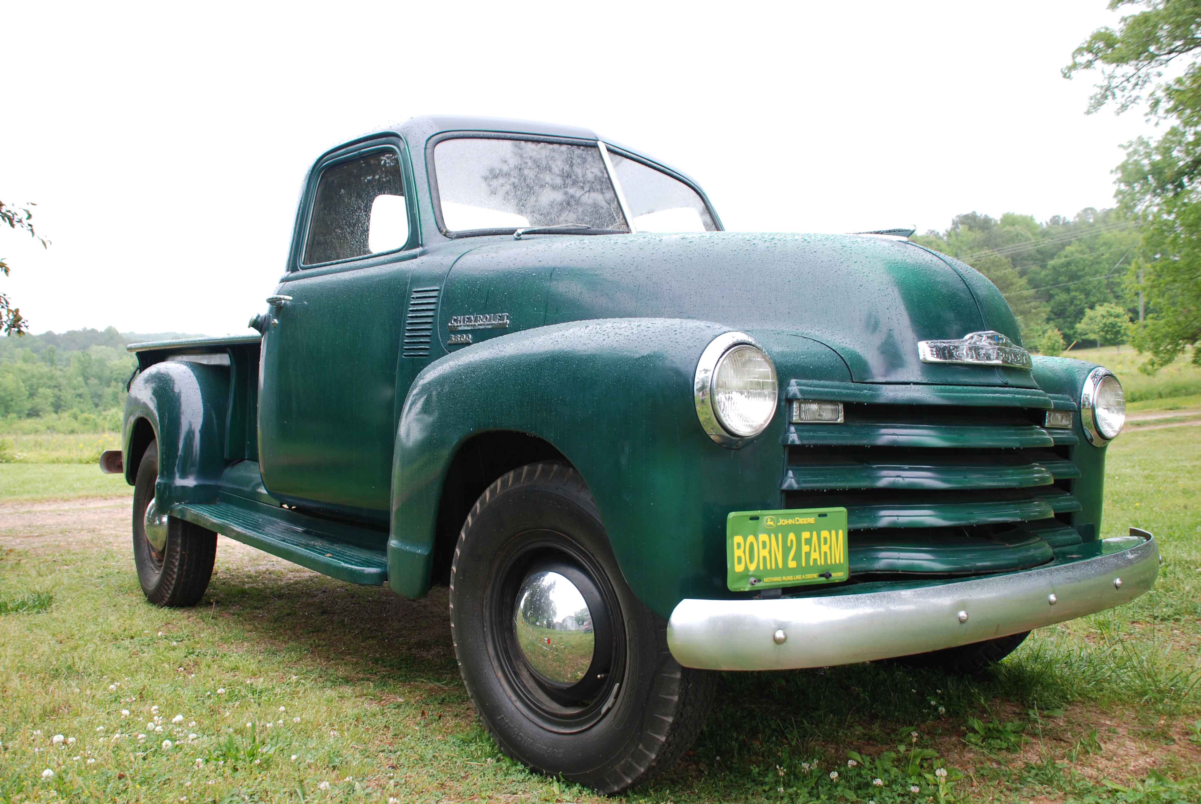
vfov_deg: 43.7
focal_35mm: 30
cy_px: 402
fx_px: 1002
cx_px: 600
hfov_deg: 61.9
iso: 200
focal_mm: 20
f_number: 4
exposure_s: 1/60
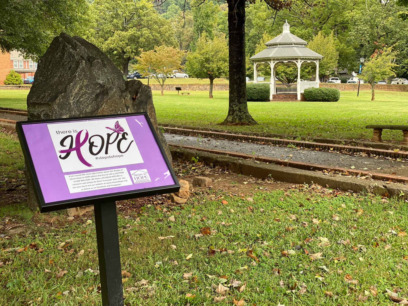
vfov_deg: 28.0
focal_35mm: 52
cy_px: 153
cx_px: 204
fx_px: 613
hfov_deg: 36.8
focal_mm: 6
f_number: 2
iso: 20
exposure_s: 1/249
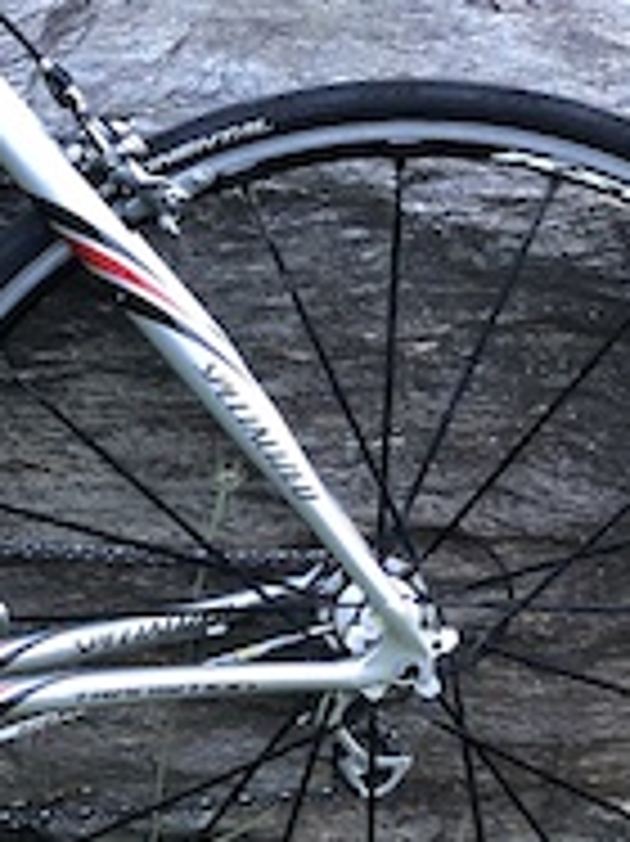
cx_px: -454
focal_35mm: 120
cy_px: 171
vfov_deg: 16.3
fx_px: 2915
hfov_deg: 11.5
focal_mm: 3.99
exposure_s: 1/40
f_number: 1.8
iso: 25
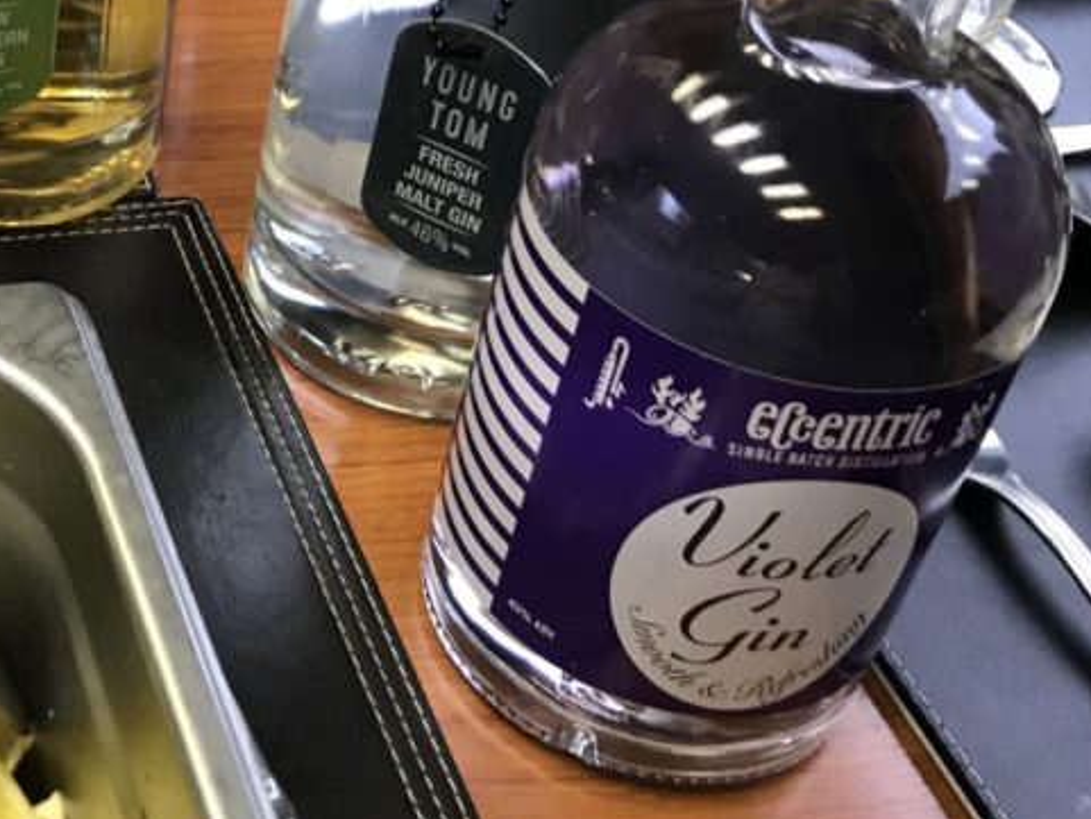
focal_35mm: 60
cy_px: 167
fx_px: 1892
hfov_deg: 29.9
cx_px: -11
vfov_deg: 24.1
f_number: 1.8
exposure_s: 1/17
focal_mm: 3.99
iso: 80
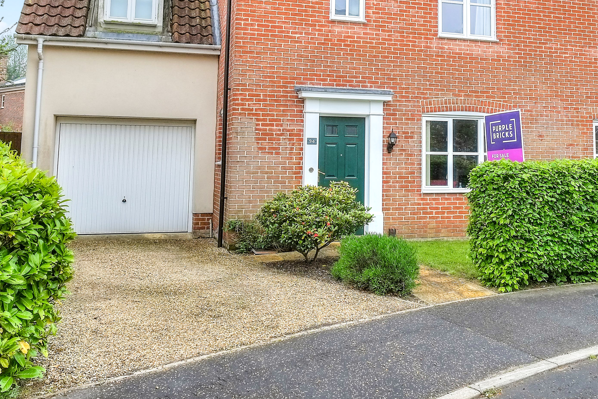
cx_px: 372
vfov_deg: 34.9
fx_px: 615
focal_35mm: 37
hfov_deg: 51.4
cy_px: 82
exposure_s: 1/140
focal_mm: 14
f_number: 5
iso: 200
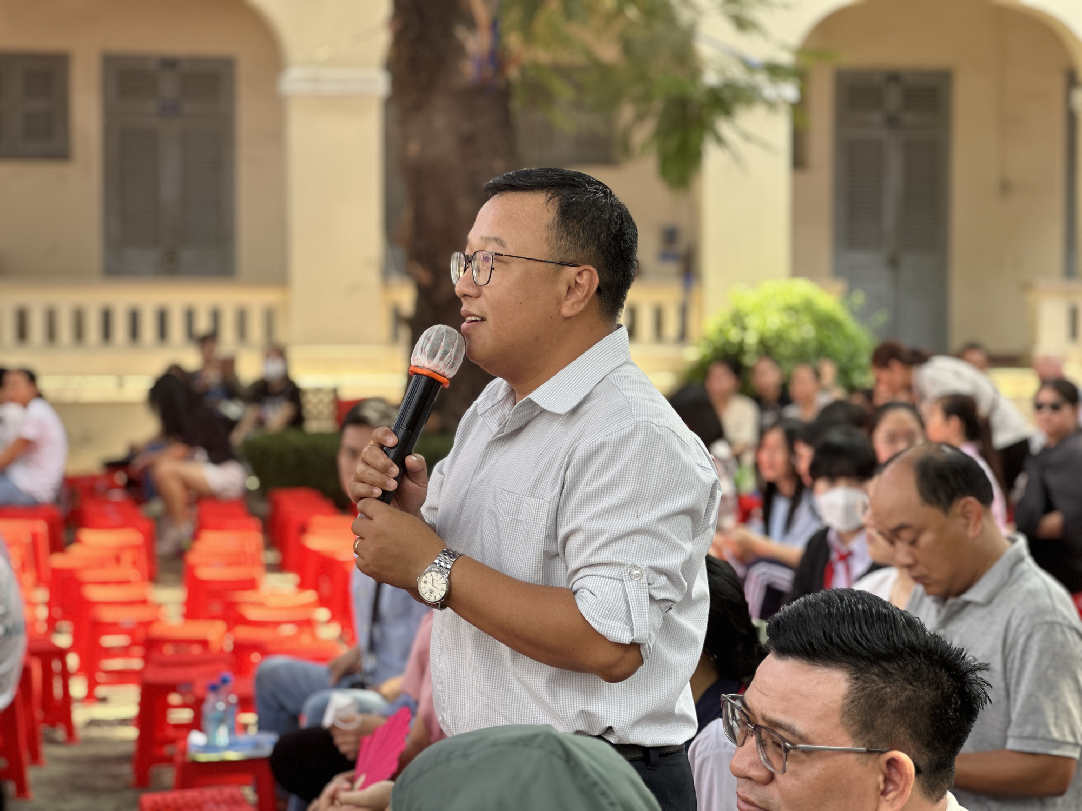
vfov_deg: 19.1
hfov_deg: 25.3
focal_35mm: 77
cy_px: 406
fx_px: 2407
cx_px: 541
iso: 80
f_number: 2.8
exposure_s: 1/121
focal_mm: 9
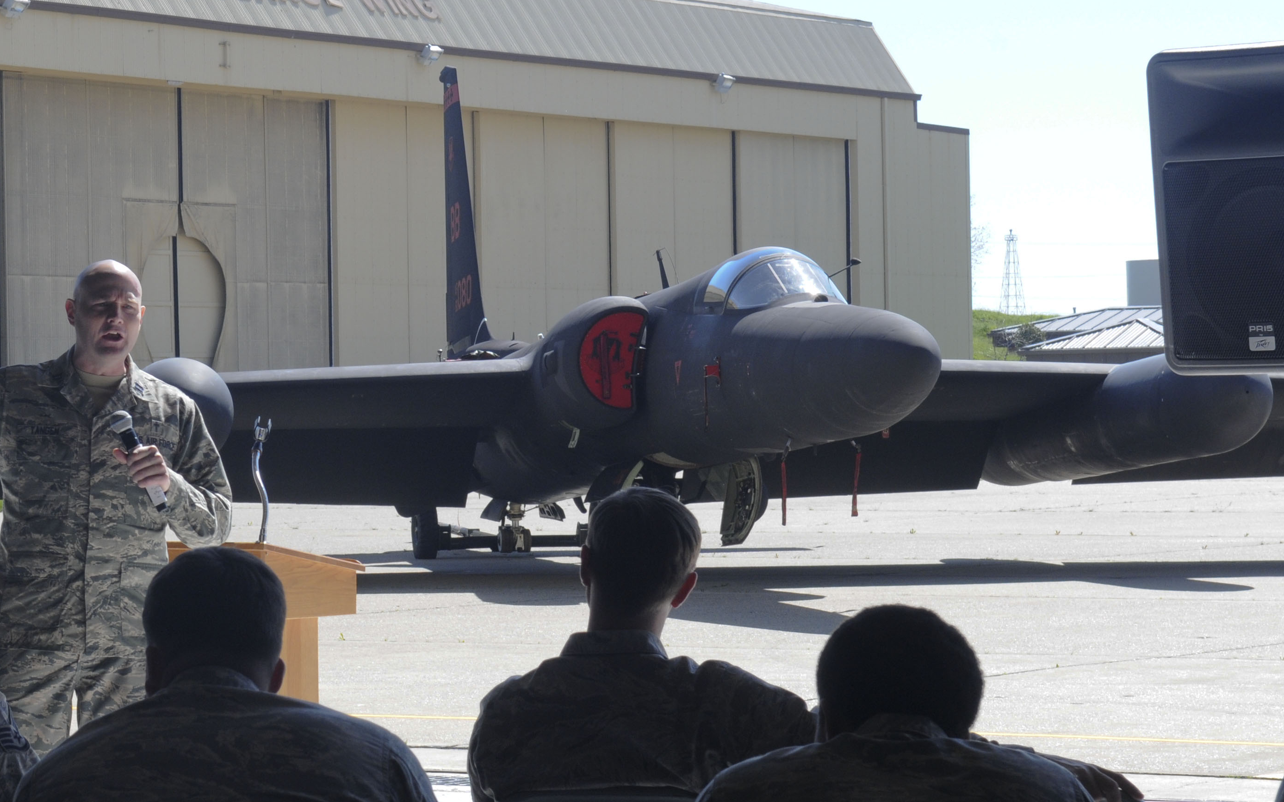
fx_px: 4541
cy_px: 376
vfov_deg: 10.1
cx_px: 351
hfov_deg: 16.0
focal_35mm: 130
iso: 400
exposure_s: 1/200
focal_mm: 55
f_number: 11
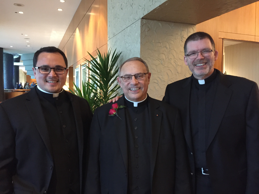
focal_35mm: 29
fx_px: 217
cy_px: 97
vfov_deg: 48.2
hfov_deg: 61.7
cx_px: 130
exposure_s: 1/15
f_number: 2.2
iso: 320
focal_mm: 4.15
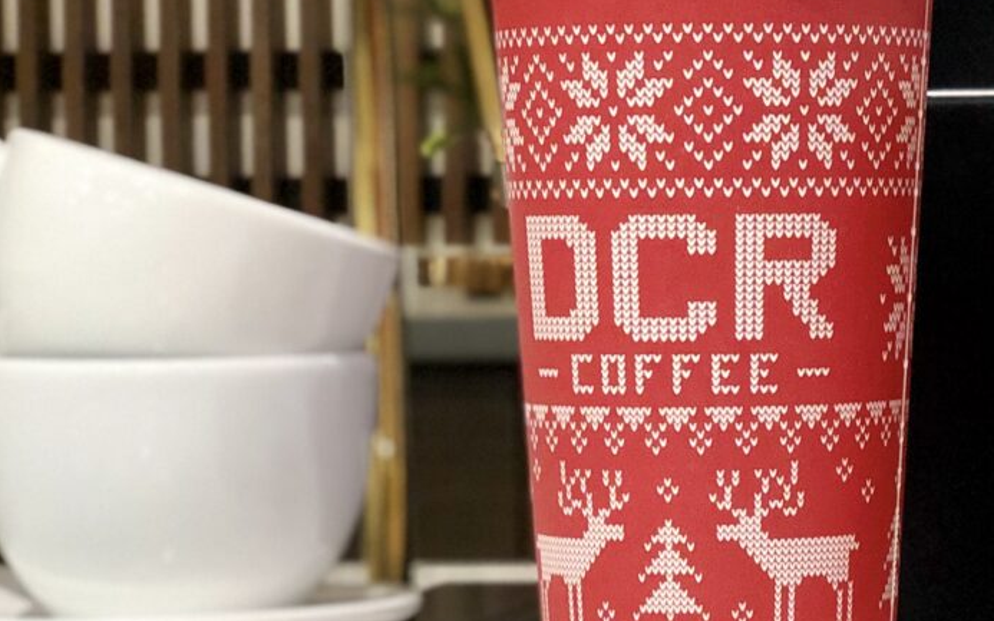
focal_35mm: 159
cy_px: 328
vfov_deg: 8.2
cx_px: 1361
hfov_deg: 12.7
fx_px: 4307
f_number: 2.4
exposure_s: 1/60
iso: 100
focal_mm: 6
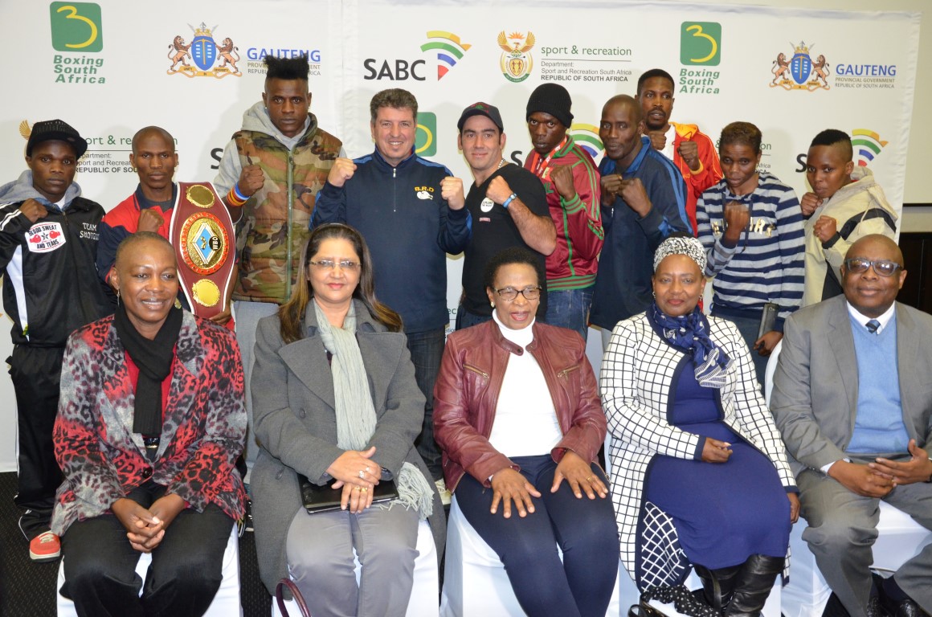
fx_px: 930
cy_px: 308
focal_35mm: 36
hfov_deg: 53.2
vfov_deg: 36.7
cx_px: 466
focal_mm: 24
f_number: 6.3
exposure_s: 1/15
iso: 2000
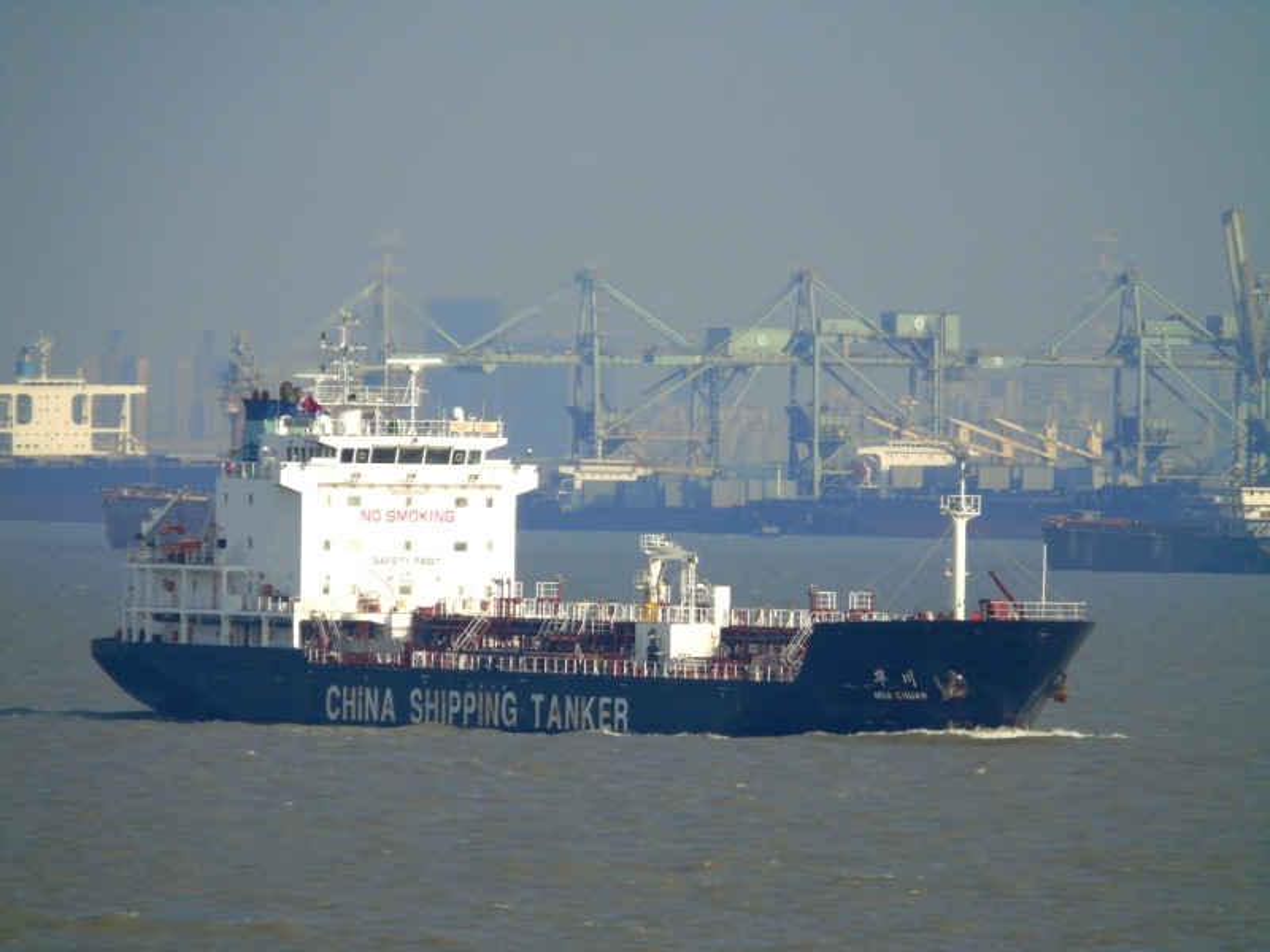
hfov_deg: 2.3
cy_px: 476
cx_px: 635
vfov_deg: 1.8
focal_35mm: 848
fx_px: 31112
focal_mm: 151
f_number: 6.1
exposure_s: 1/320
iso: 80
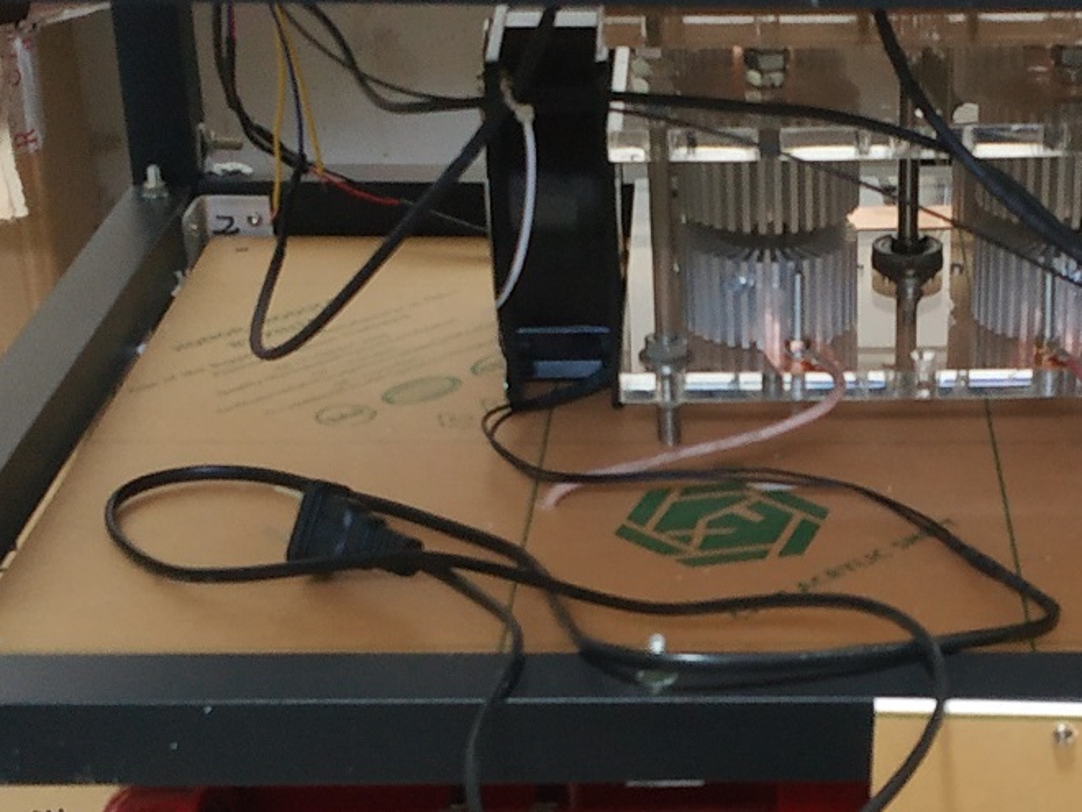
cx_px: 866
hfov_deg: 20.0
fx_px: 3032
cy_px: 651
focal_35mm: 97
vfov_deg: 15.1
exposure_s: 1/12
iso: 1000
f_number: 2
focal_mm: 4.5
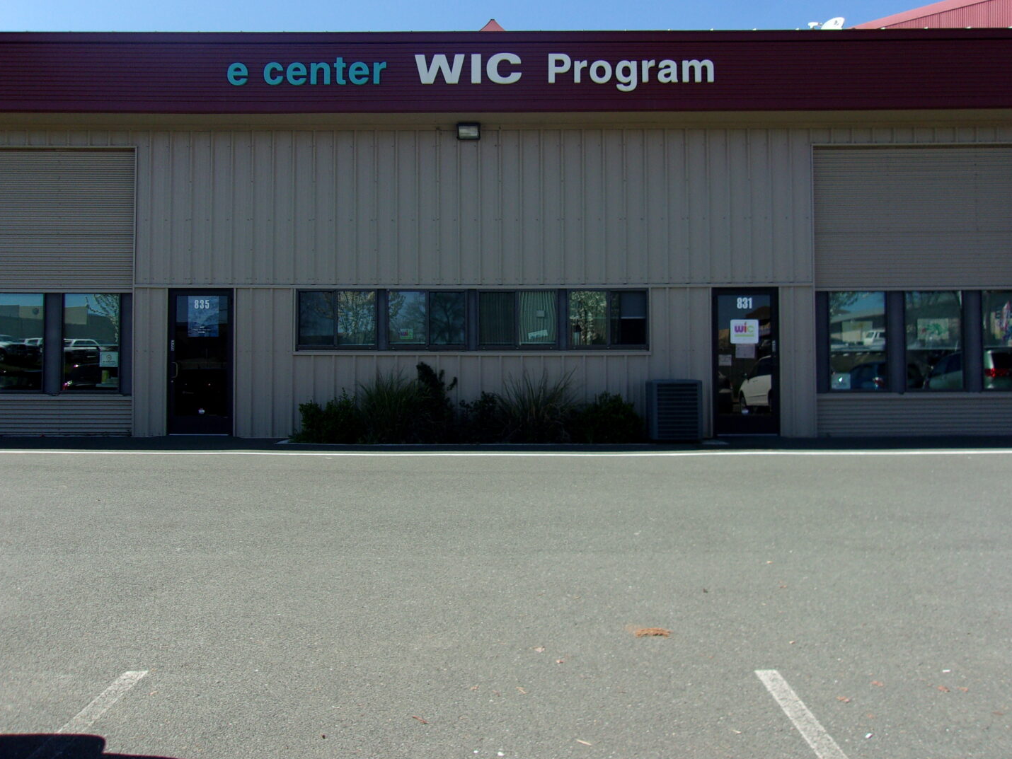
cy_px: 357
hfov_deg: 61.7
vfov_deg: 48.2
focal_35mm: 29
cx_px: 504
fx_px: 848
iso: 80
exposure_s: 1/70
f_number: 10.4
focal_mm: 4.9
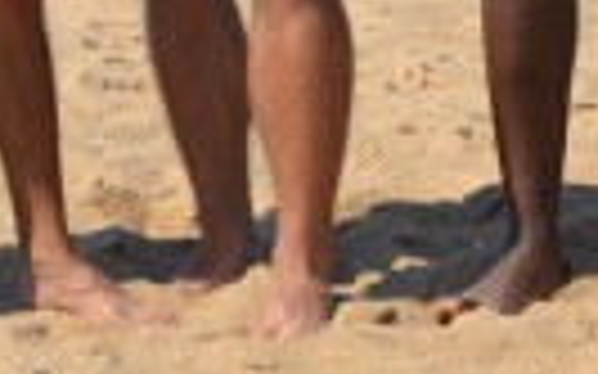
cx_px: 499
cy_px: -473
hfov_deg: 9.0
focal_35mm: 232
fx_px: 3779
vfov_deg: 5.5
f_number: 8
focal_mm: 28
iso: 100
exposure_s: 1/250
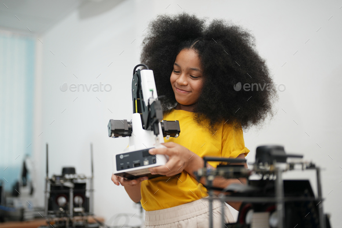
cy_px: 114
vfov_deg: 27.0
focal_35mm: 50
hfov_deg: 39.6
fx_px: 475
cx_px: 171
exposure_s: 1/285
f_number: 1.2
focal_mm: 50
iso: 320
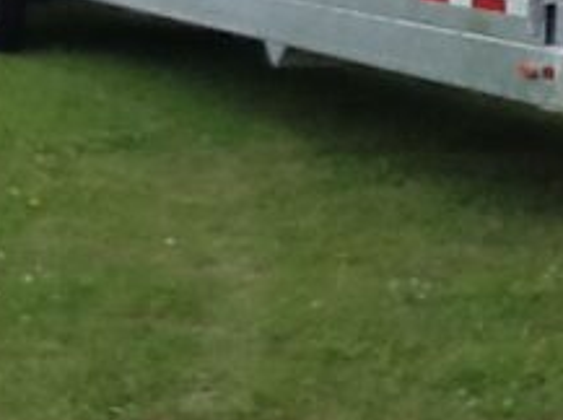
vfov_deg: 9.4
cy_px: -13
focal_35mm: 156
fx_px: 2533
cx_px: 503
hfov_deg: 12.6
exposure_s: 1/326
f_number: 2.4
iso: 40
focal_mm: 2.03
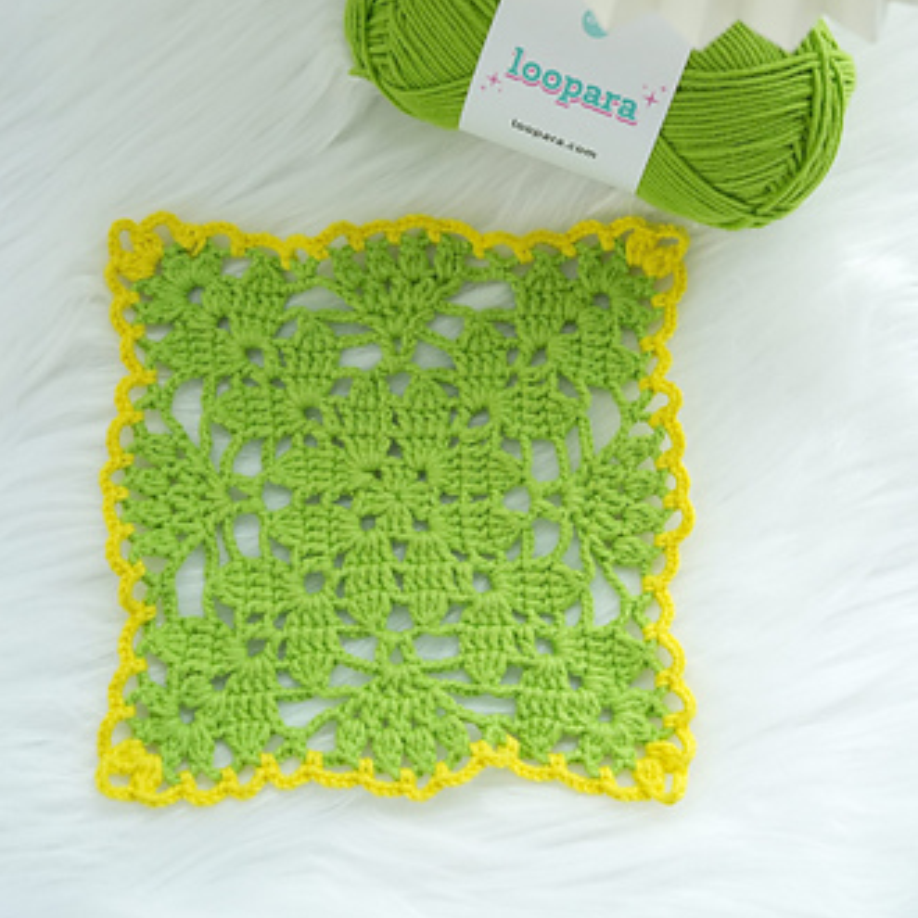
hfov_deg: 19.3
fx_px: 2700
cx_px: 460
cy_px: 248
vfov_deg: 19.2
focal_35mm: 90
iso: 3200
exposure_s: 1/500
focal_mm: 70
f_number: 7.1
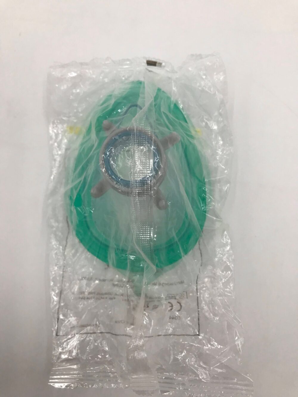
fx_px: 321
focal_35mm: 28
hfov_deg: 49.8
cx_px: 149
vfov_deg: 63.4
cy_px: 198
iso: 32
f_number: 1.8
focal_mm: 3.99
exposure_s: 1/120
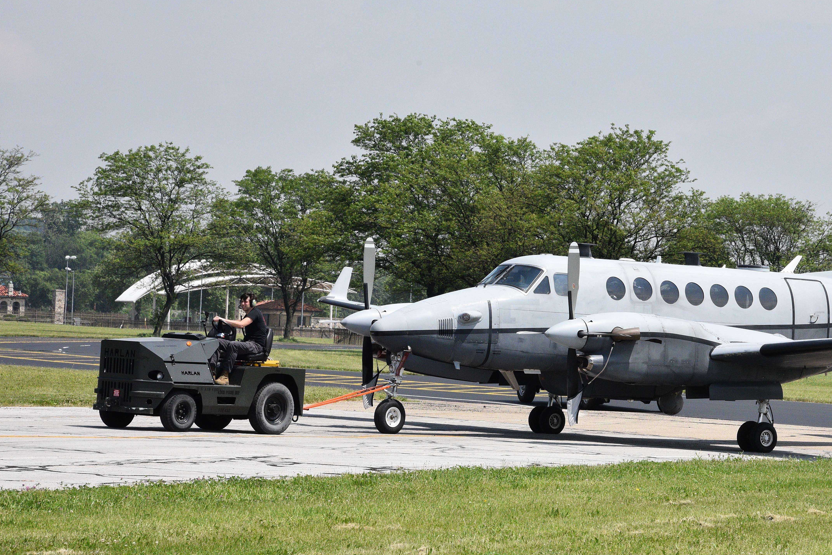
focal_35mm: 154
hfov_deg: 13.3
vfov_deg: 8.9
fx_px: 3560
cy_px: 321
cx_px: 571
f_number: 16
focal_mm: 110
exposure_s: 1/1600
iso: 2000
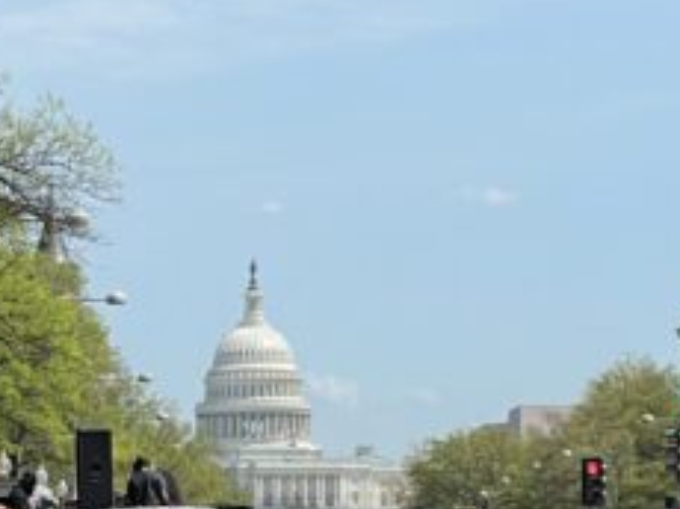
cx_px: 145
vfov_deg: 6.3
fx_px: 4553
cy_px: 823
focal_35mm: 232
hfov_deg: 8.5
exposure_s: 1/1916
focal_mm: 6
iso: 25
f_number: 2
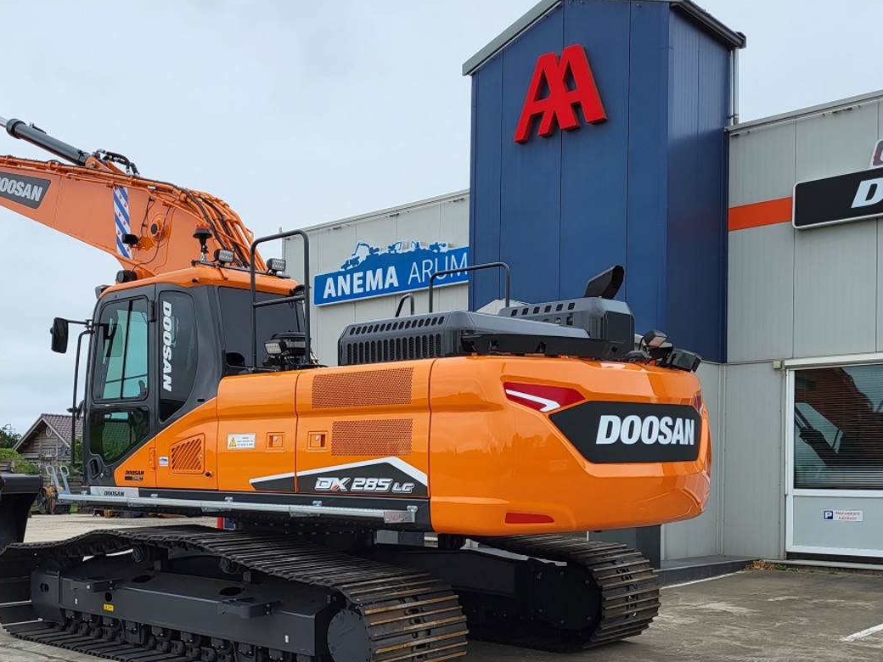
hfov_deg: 46.3
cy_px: 459
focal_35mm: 40
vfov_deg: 35.5
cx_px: 323
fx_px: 1020
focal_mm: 5.4
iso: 40
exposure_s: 1/1899
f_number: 1.8
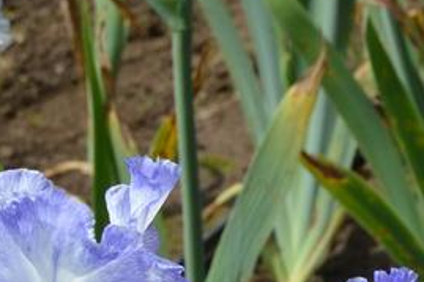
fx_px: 2625
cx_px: 430
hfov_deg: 9.2
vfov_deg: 6.1
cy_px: 450
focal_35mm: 223
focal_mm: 40
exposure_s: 1/200
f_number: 8
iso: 100
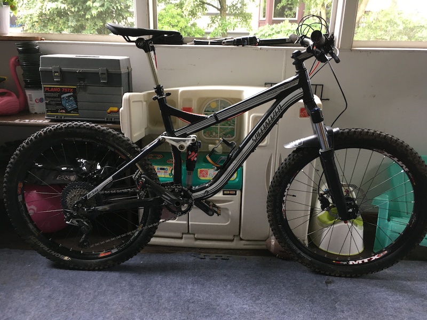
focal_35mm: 29
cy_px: 160
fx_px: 358
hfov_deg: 61.7
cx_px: 214
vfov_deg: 48.2
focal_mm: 4.15
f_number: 2.2
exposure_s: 1/30
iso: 100
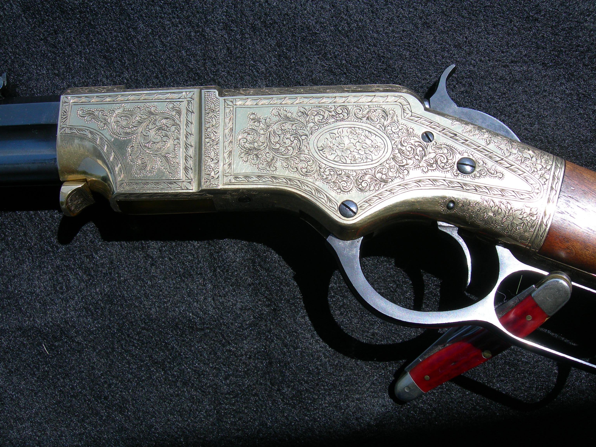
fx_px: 654
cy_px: 224
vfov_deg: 37.7
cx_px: 298
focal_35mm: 38
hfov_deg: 49.0
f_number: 4.8
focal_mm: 7.8
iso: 50
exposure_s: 1/588
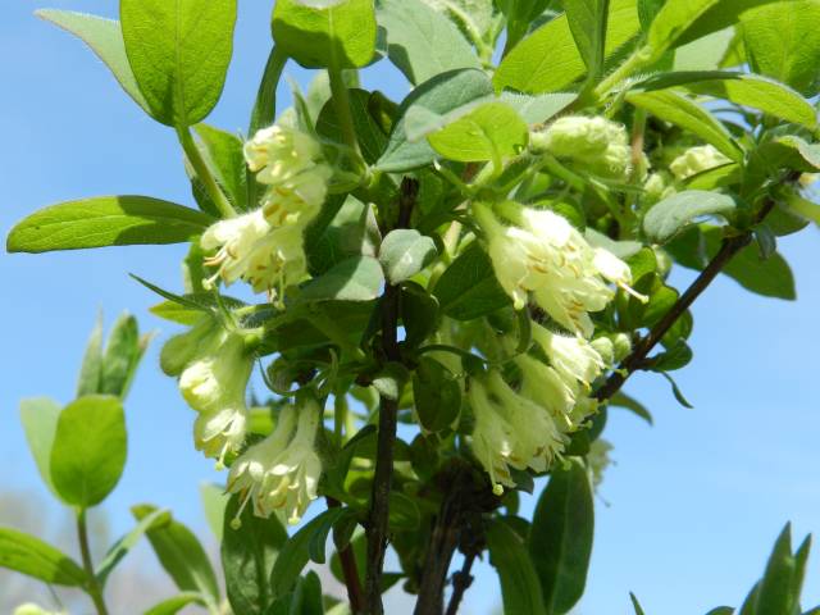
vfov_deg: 24.4
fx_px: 1421
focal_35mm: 60
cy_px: 308
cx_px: 410
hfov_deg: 32.2
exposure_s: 1/640
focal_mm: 10.7
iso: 160
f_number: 4.6
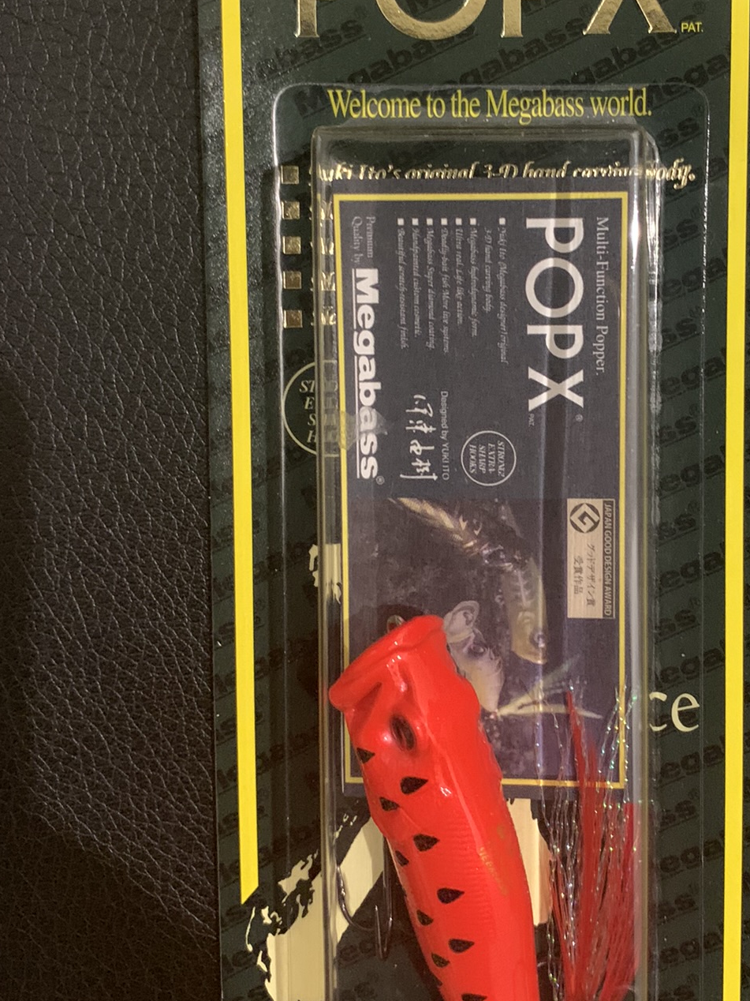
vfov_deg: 44.6
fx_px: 1213
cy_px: 413
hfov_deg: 33.9
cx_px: 522
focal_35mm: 42
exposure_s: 1/30
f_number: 1.8
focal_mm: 4.25
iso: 500
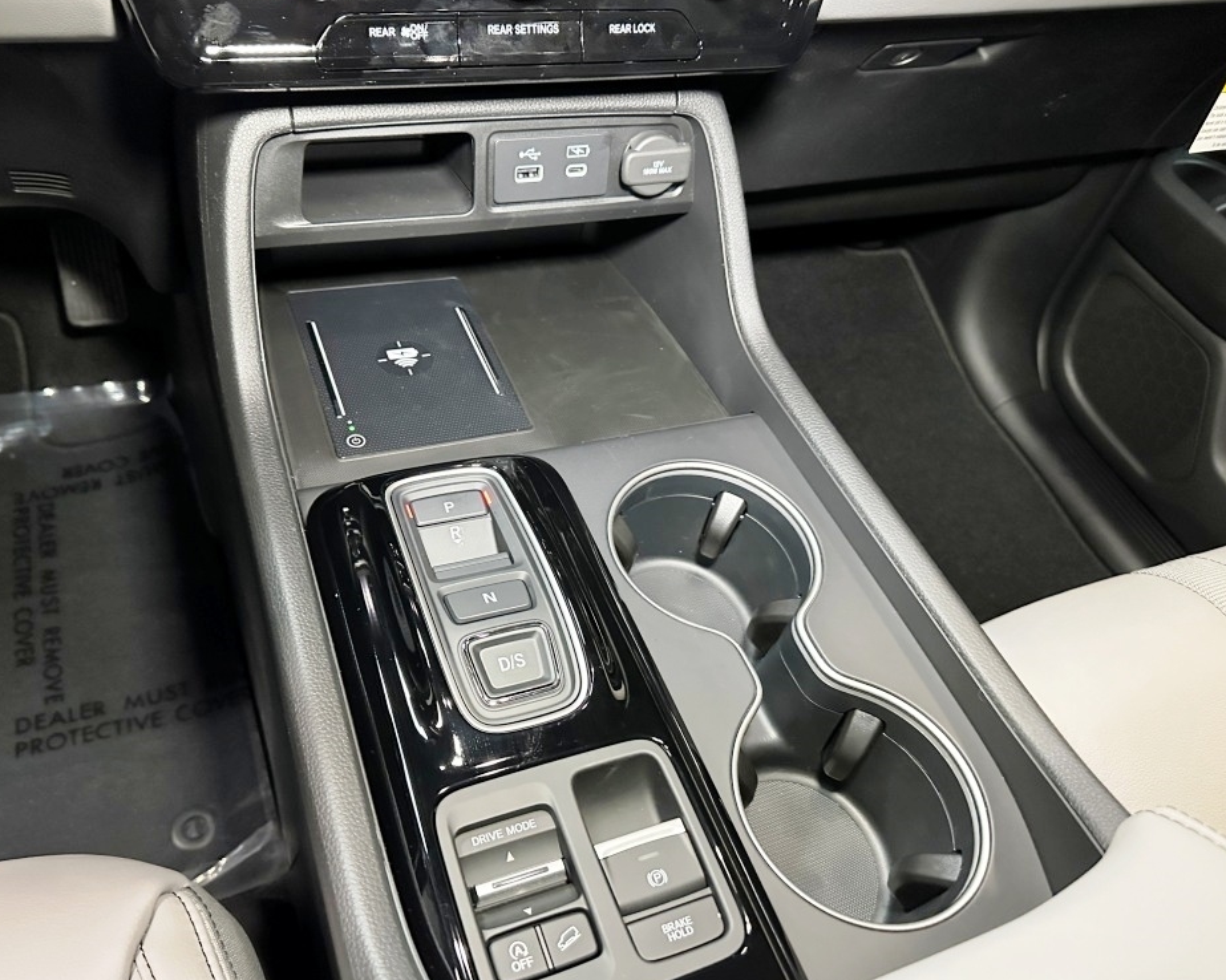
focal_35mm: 26
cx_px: 557
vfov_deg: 54.9
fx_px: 943
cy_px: 479
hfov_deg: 65.9
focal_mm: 6.86
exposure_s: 1/40
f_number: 1.78
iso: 1000
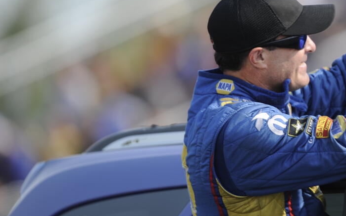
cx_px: 316
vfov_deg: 1.4
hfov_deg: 2.3
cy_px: 69
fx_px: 8799
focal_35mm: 933
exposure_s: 1/800
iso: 200
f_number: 4.5
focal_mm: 500
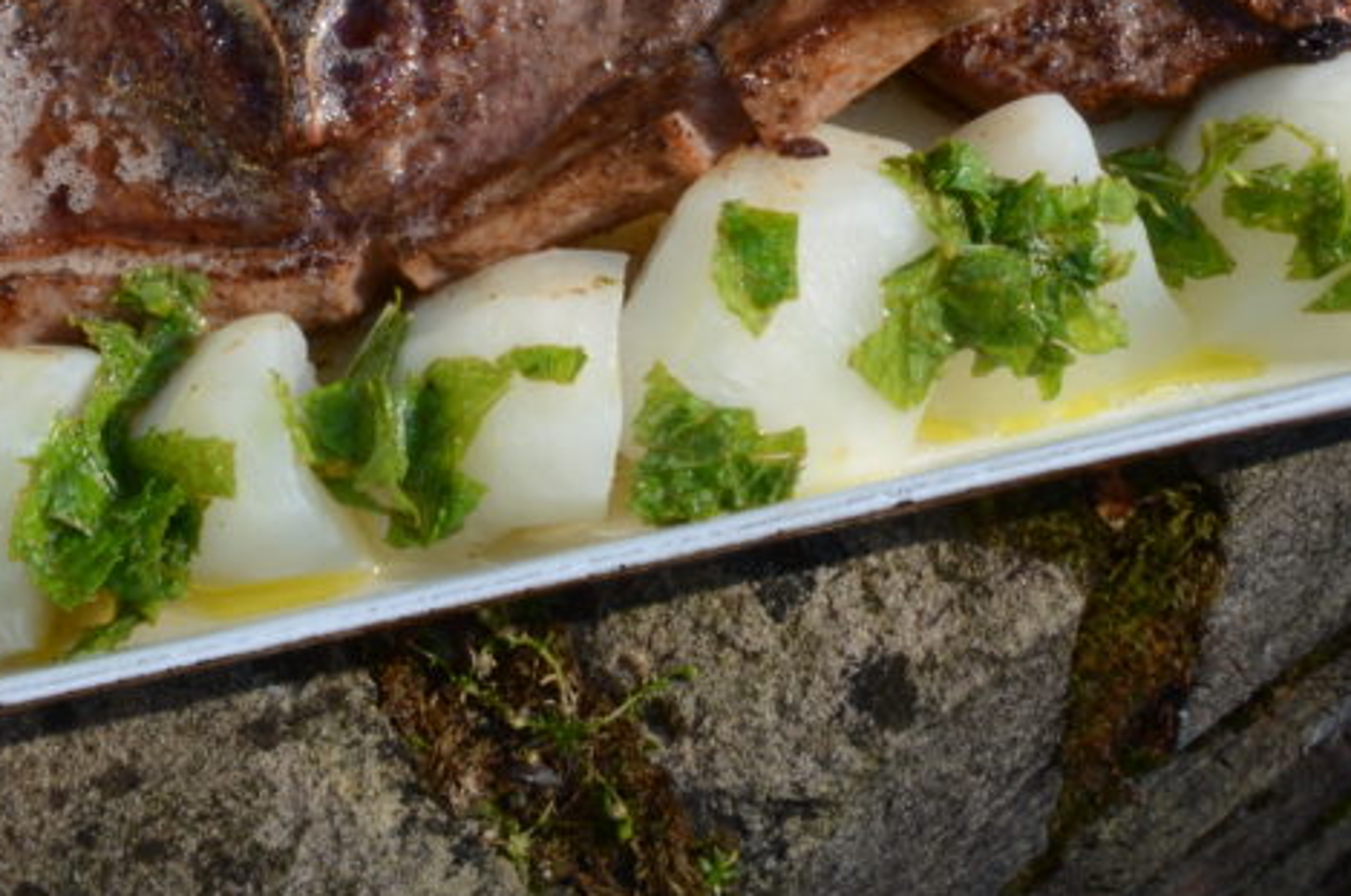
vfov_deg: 10.3
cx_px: 602
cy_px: -75
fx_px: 4908
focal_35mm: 131
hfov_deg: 15.7
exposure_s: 1/13
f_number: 22
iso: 100
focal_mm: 40
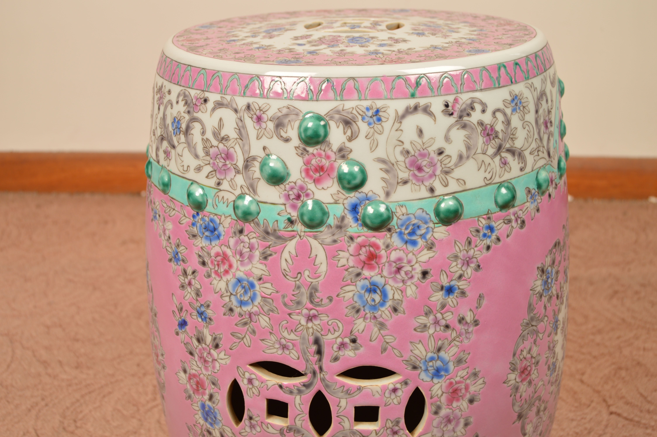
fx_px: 848
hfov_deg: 42.4
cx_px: 328
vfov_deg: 28.9
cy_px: 218
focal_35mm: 46
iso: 100
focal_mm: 31
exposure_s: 1/160
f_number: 5.6
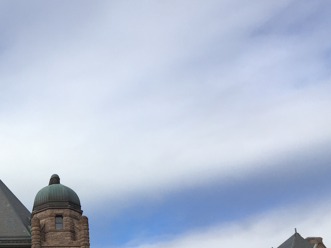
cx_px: -52
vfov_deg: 20.3
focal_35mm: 69
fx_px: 660
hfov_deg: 25.6
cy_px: 274
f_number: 2.2
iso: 32
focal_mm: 4.15
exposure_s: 1/1883
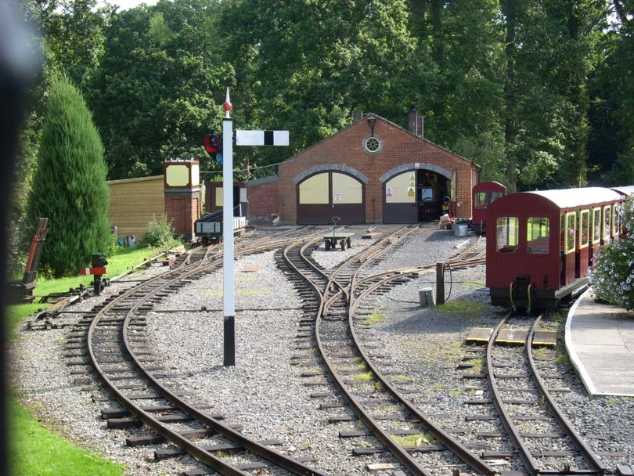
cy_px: 238
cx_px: 317
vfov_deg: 22.6
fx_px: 1191
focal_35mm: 65
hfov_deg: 29.8
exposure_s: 1/142
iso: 64
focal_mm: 10.7
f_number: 3.8
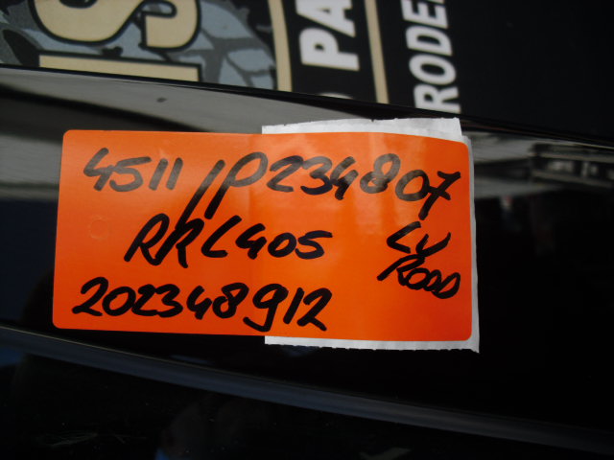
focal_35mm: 36
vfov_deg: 39.7
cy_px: 230
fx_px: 639
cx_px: 307
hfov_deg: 51.4
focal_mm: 6.3
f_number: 3.1
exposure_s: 1/320
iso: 100
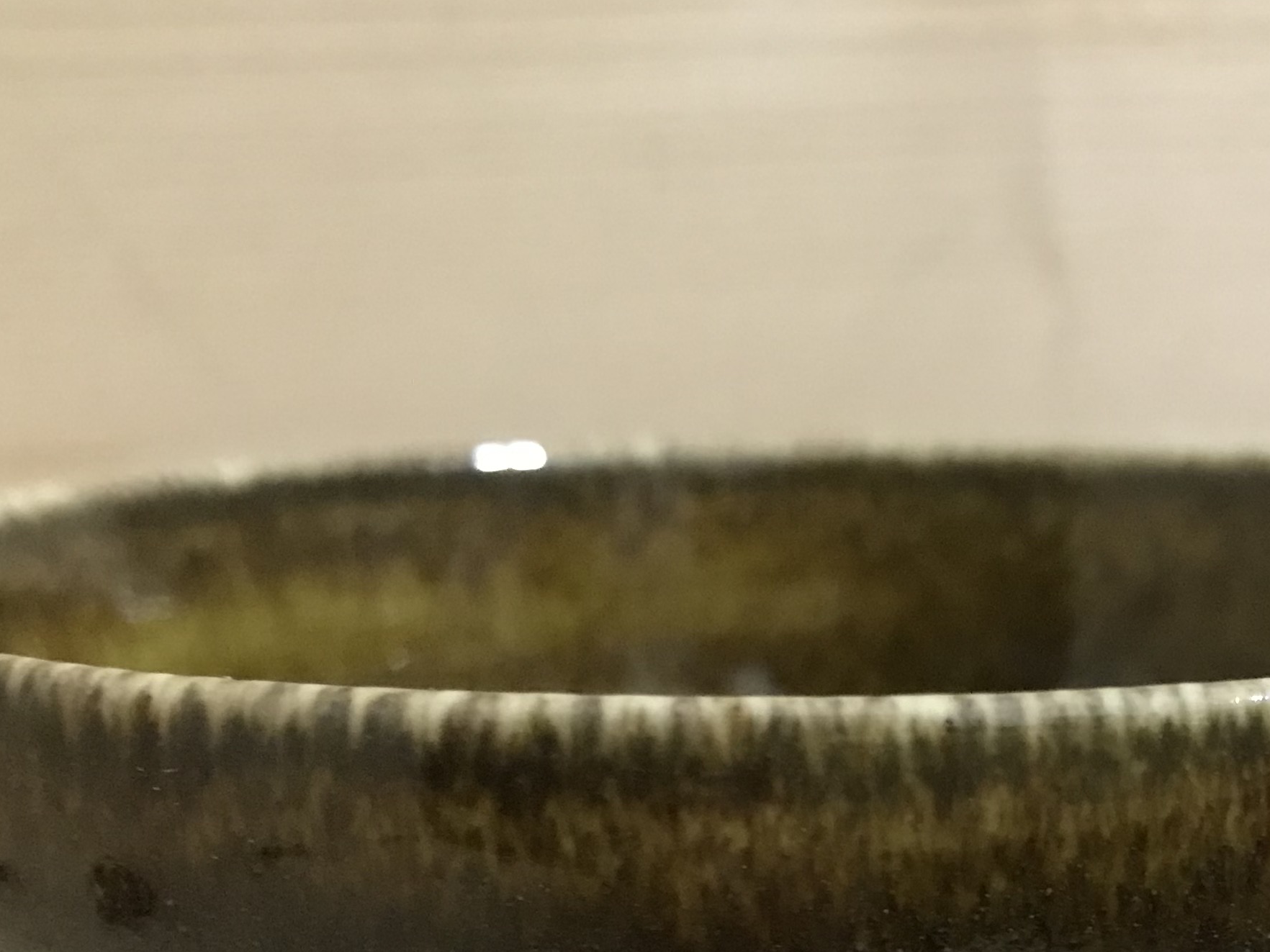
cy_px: 989
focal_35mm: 64
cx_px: 1140
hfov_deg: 29.1
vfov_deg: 21.9
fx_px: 2348
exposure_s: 1/5
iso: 100
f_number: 1.8
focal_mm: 3.99
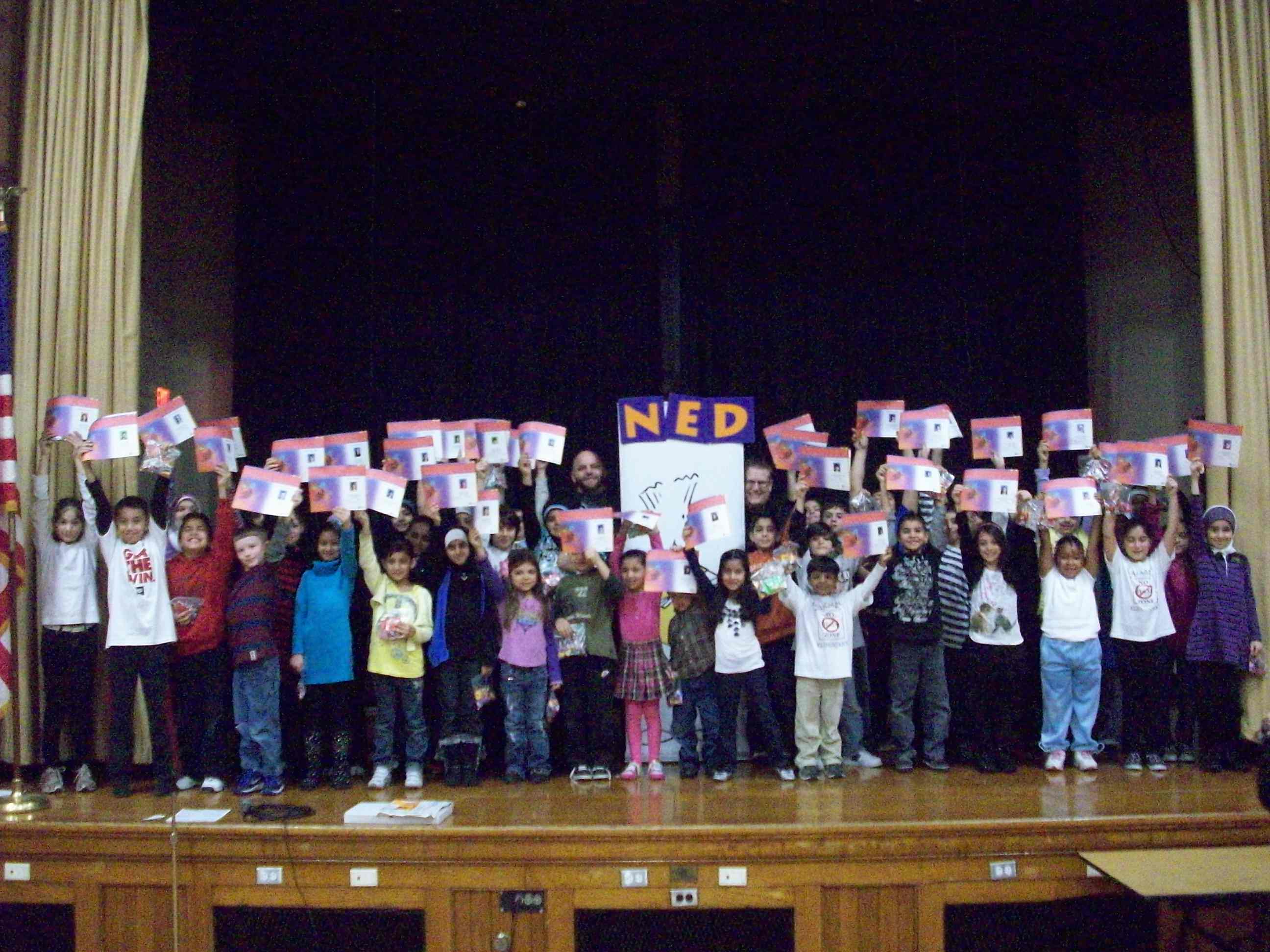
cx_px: 635
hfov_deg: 50.1
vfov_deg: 38.7
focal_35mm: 37
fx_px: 1357
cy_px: 476
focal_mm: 6.2
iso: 800
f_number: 2.8
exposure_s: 1/20.1
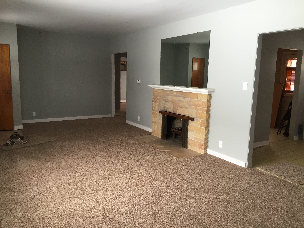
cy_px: 114
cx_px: 152
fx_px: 255
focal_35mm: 29
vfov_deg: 48.2
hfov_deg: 61.7
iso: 40
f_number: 2.2
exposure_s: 1/30
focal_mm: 4.15
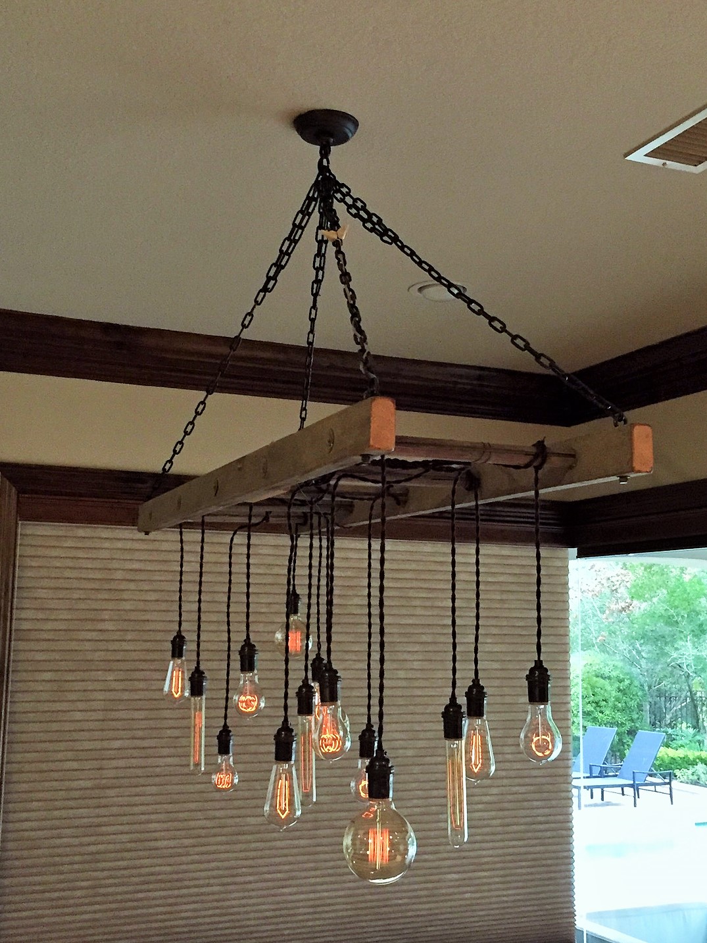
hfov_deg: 48.2
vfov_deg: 61.7
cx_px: 354
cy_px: 472
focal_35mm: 29
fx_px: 790
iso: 250
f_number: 2.2
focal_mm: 4.15
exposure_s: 1/24
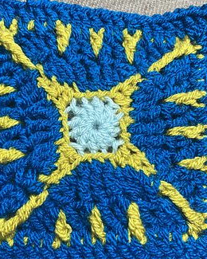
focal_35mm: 42
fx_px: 322
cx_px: 79
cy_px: 145
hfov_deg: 35.5
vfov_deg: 43.7
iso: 125
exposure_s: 1/60
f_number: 1.8
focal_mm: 3.99
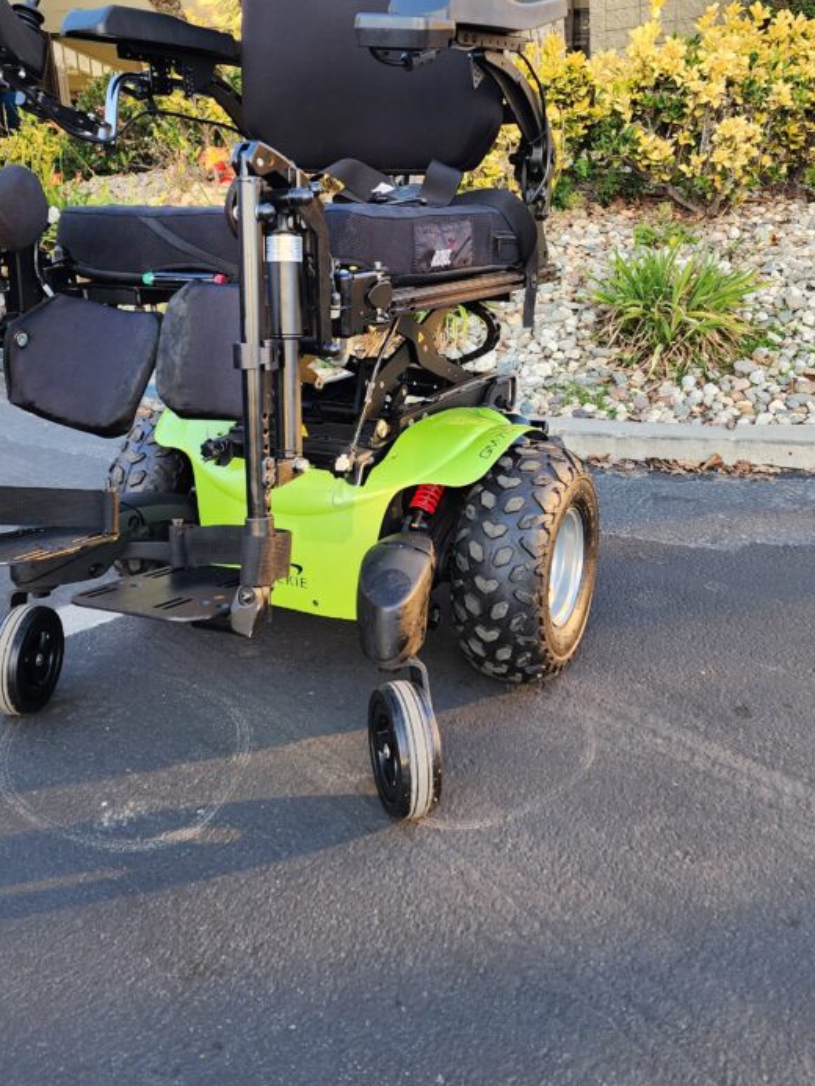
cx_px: 400
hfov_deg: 41.8
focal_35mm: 34
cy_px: 403
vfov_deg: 53.3
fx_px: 1067
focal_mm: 6.4
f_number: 1.8
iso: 64
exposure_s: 1/180
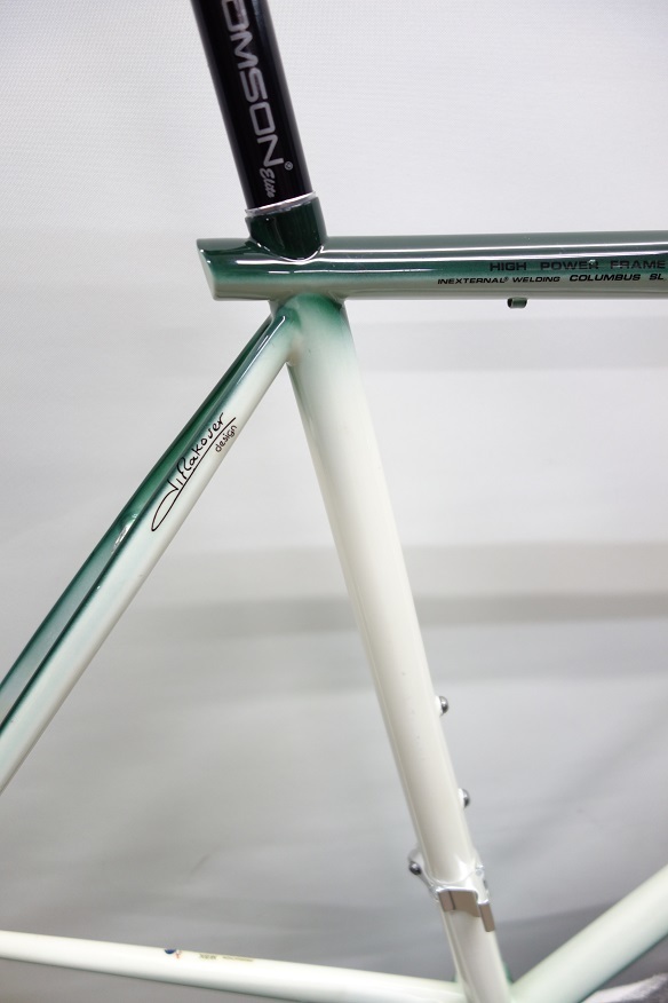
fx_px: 779
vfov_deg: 65.5
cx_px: 334
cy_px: 502
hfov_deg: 46.4
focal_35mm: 28
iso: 200
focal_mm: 10.4
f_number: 1.8
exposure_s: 1/50
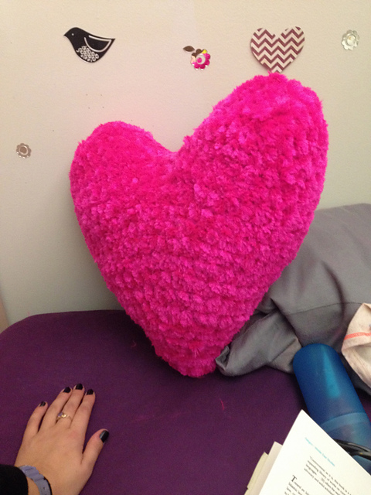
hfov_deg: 40.7
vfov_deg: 52.6
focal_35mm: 35
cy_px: 248
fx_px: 500
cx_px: 186
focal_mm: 4.28
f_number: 2.4
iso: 250
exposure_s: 1/20
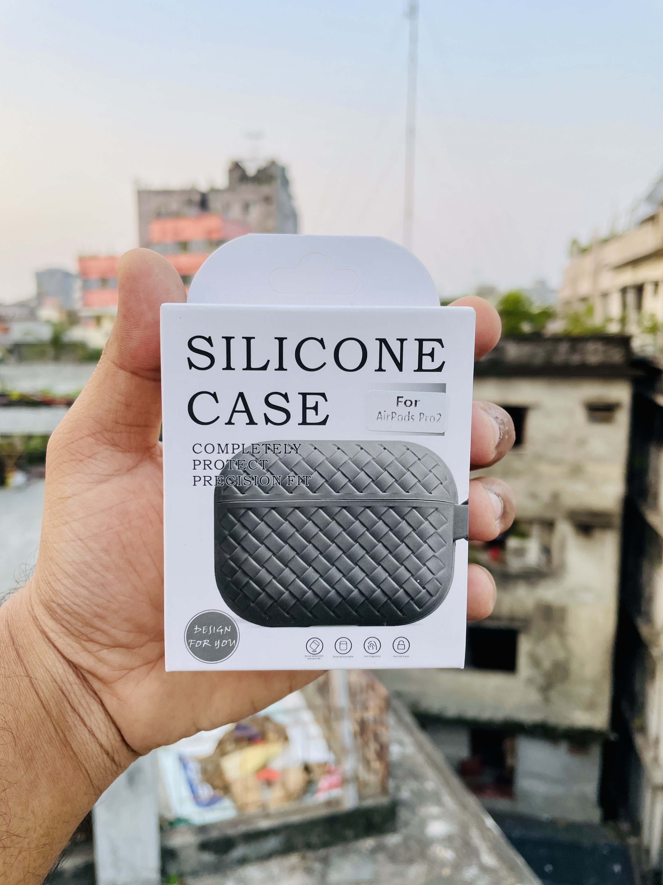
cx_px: 332
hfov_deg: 53.1
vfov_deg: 67.3
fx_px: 664
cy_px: 442
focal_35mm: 26
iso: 50
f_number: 1.6
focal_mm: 4.2
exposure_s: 1/362
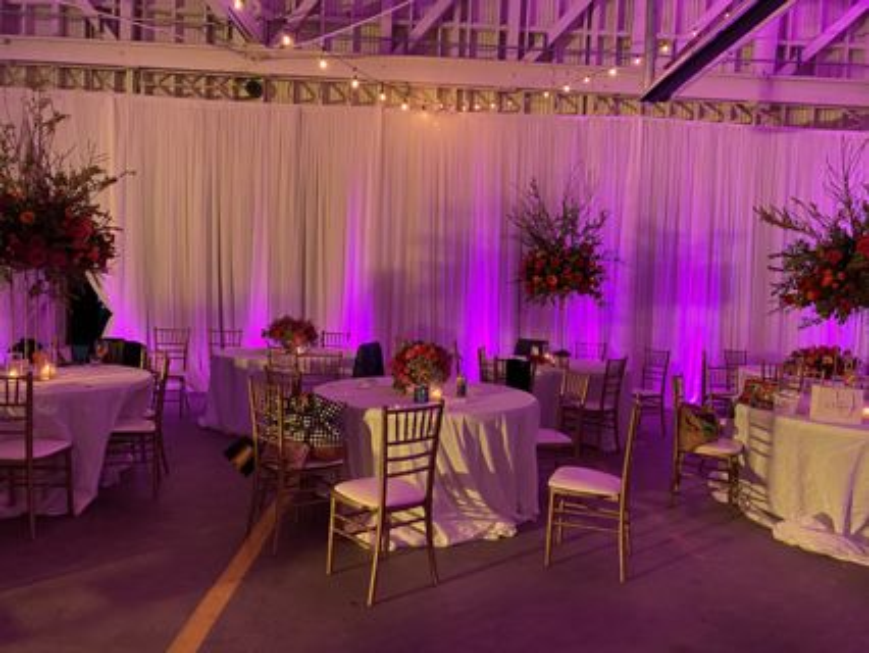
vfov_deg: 53.1
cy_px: 326
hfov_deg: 67.3
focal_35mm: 26
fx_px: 653
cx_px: 434
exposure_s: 1/30
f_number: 1.8
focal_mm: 4.25
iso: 500
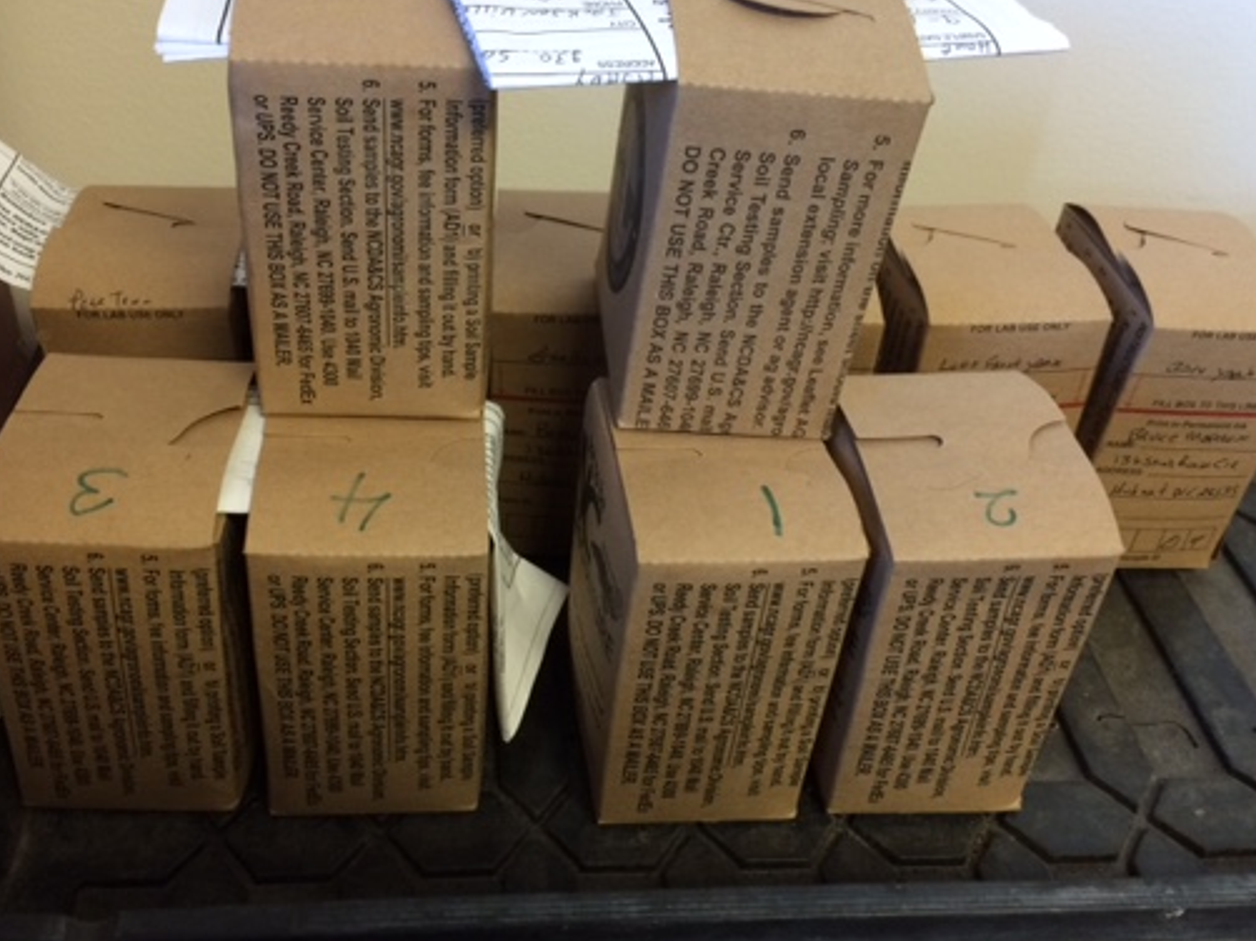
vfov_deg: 38.6
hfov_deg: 50.1
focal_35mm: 37
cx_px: 568
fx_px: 1342
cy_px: 468
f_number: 2.2
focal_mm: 4.15
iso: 100
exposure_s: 1/30
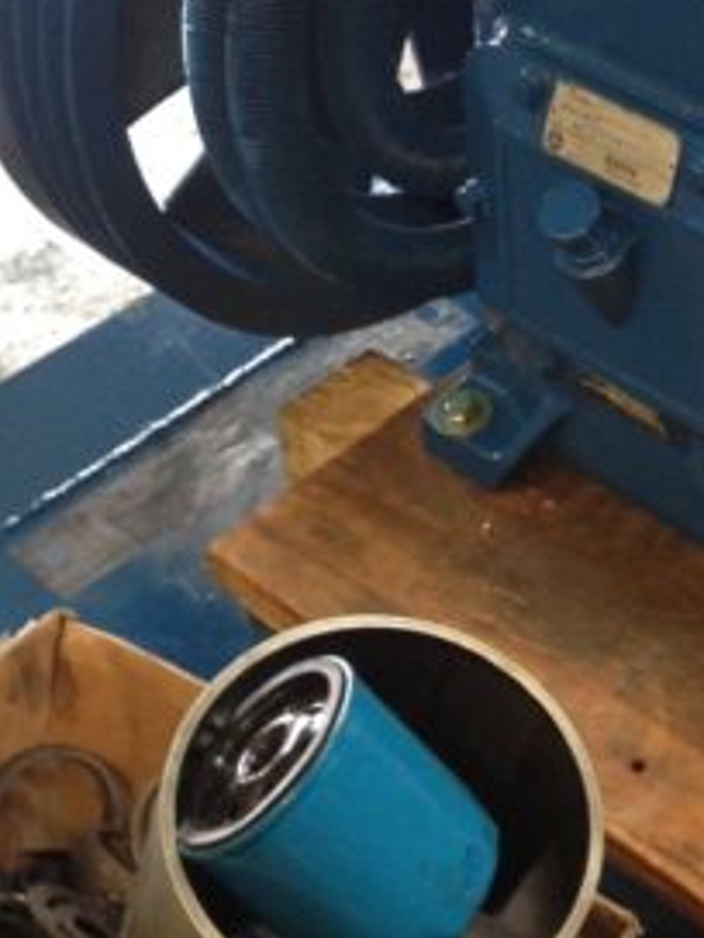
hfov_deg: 14.9
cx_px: 756
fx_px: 2630
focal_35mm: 97
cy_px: -190
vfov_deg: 19.1
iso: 160
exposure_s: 1/20
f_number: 2.4
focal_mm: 4.12
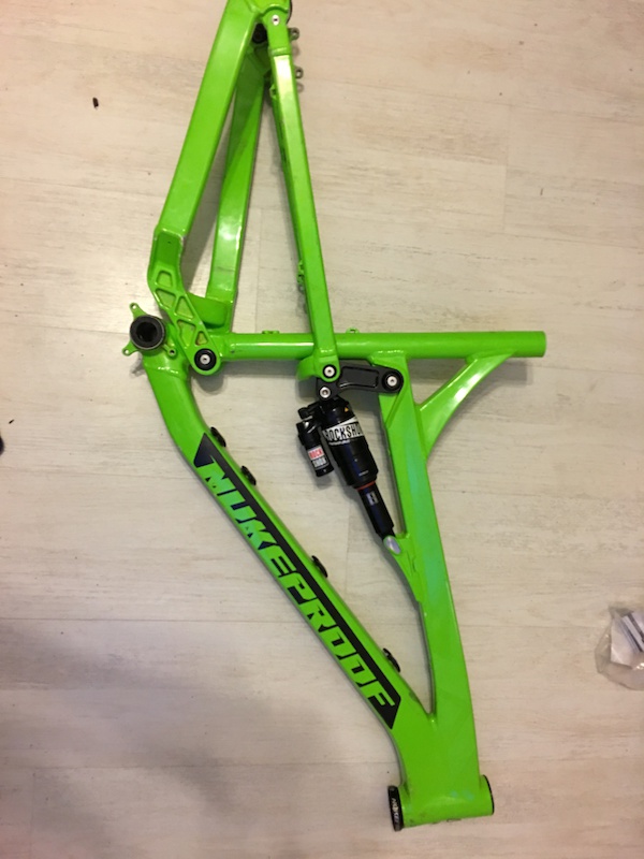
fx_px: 719
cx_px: 322
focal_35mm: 29
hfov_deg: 48.2
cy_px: 430
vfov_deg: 61.7
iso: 100
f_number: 2.2
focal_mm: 4.15
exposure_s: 1/8
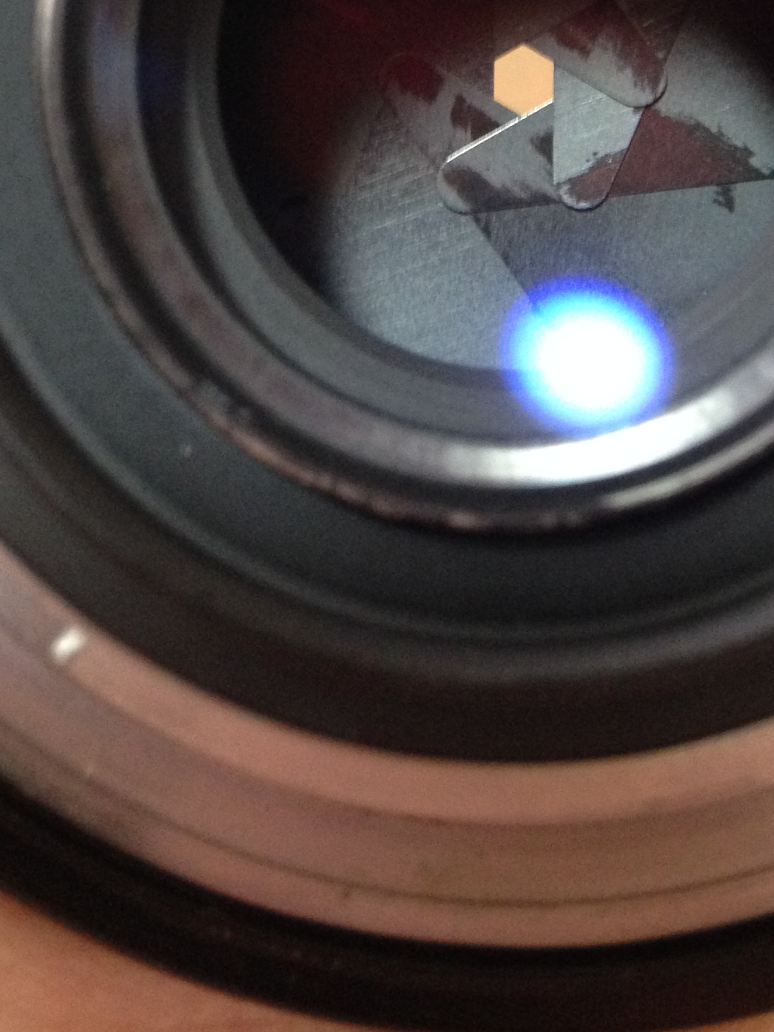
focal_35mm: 61
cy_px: 248
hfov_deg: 24.0
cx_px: 489
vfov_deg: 31.1
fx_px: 1819
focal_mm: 4.12
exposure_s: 1/20
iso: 320
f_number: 2.4
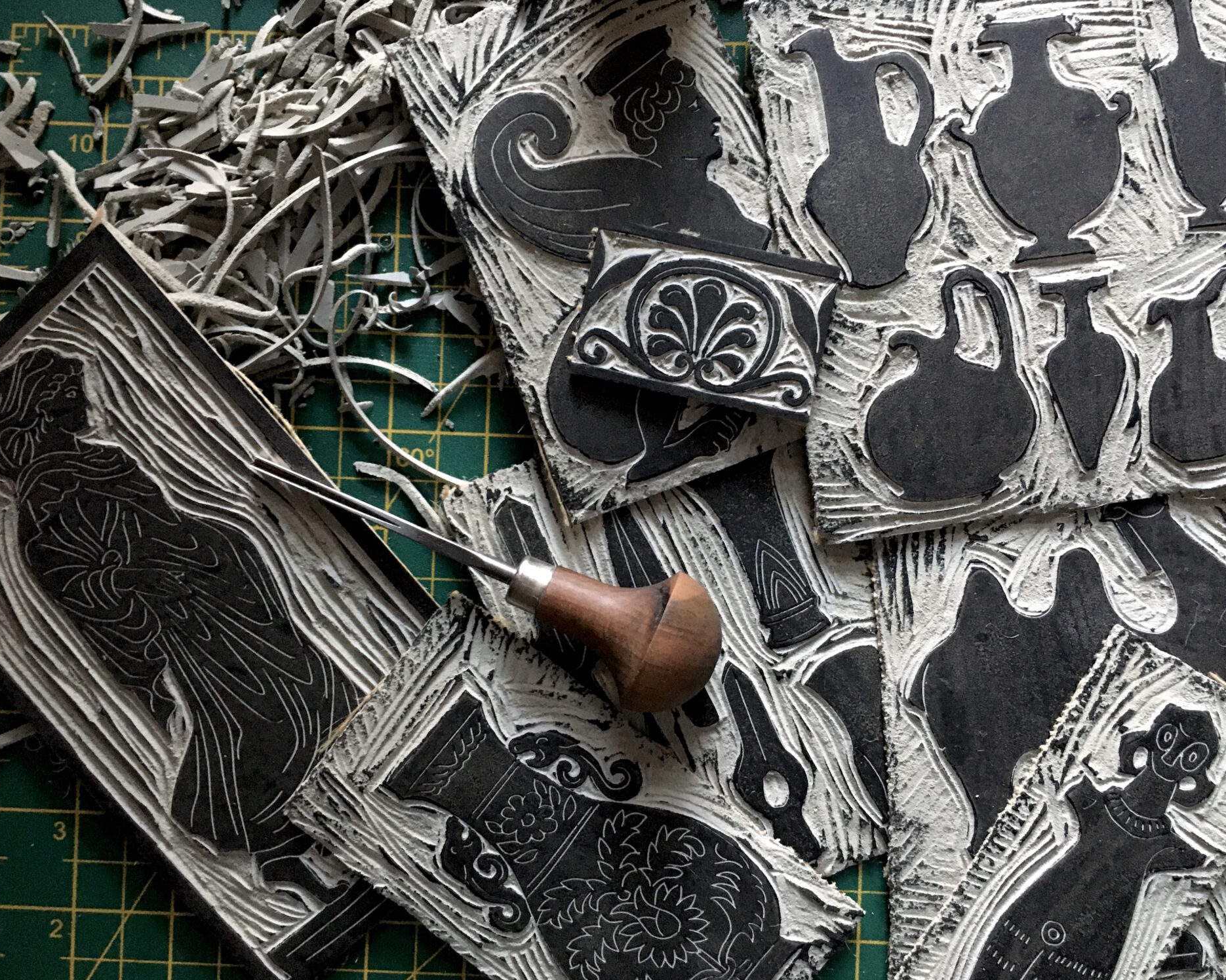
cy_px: 492
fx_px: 1125
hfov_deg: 57.1
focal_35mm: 31
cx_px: 651
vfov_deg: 47.1
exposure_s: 1/17
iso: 250
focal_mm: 4.15
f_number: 2.2
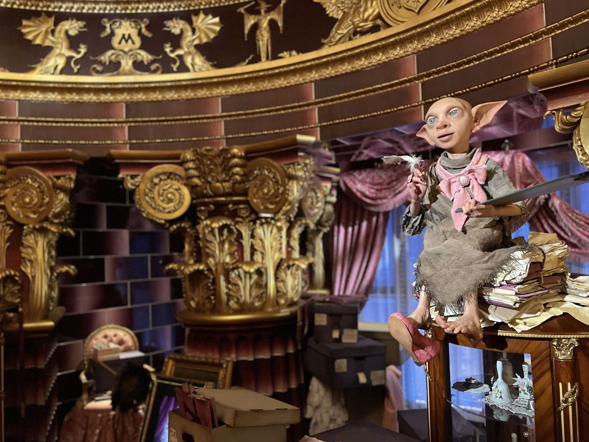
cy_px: 228
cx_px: 299
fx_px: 459
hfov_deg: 65.3
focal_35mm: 27
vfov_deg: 51.4
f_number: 1.5
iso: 500
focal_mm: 5.7
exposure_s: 1/40
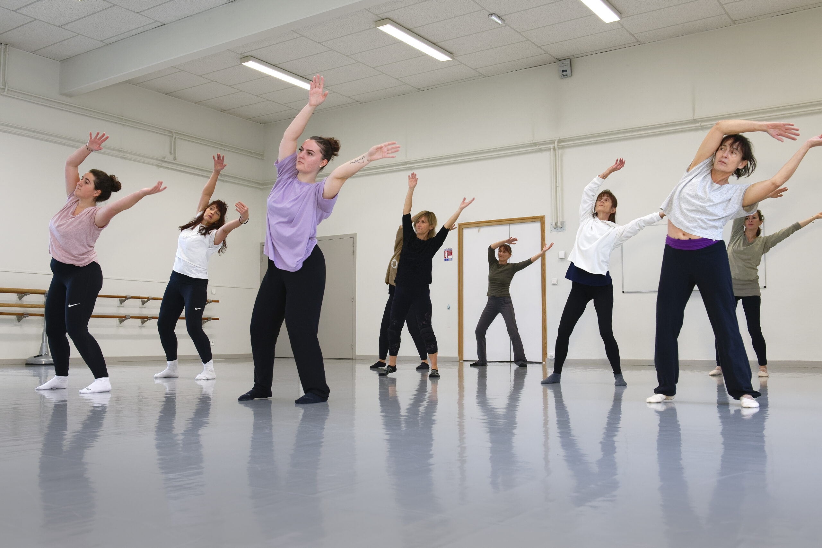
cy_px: 274
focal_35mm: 34
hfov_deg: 55.8
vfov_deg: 38.9
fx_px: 776
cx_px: 411
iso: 3200
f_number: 8
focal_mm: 34
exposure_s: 1/200
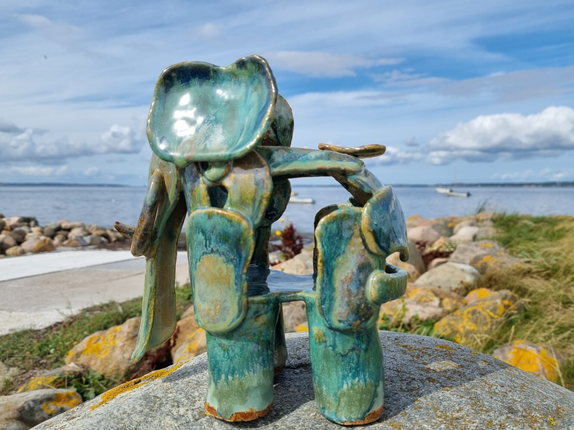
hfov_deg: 67.3
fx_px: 431
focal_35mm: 26
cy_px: 215
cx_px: 287
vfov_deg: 53.1
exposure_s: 1/5000
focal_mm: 5.4
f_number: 1.8
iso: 50
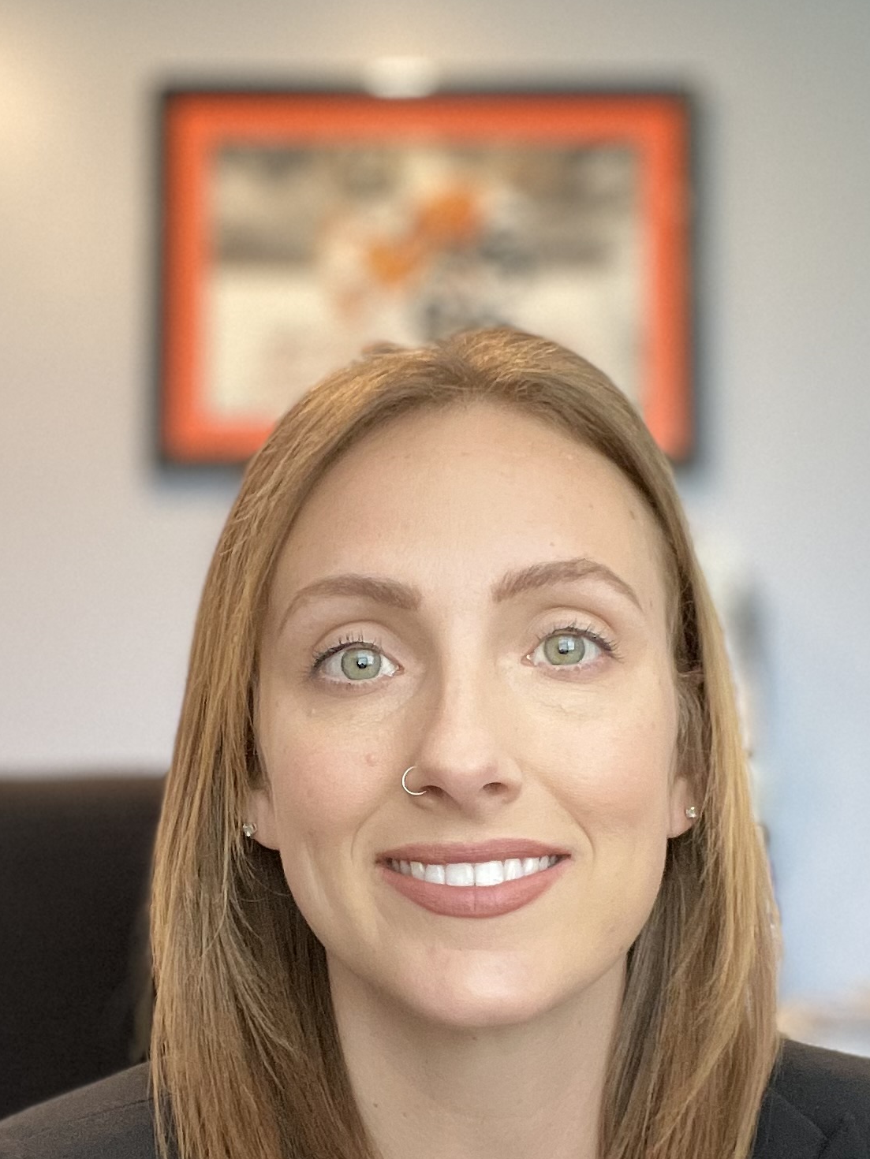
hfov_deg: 23.3
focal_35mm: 63
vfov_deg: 30.5
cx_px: 431
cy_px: 778
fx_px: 2111
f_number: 2.2
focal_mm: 2.71
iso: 250
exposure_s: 1/40
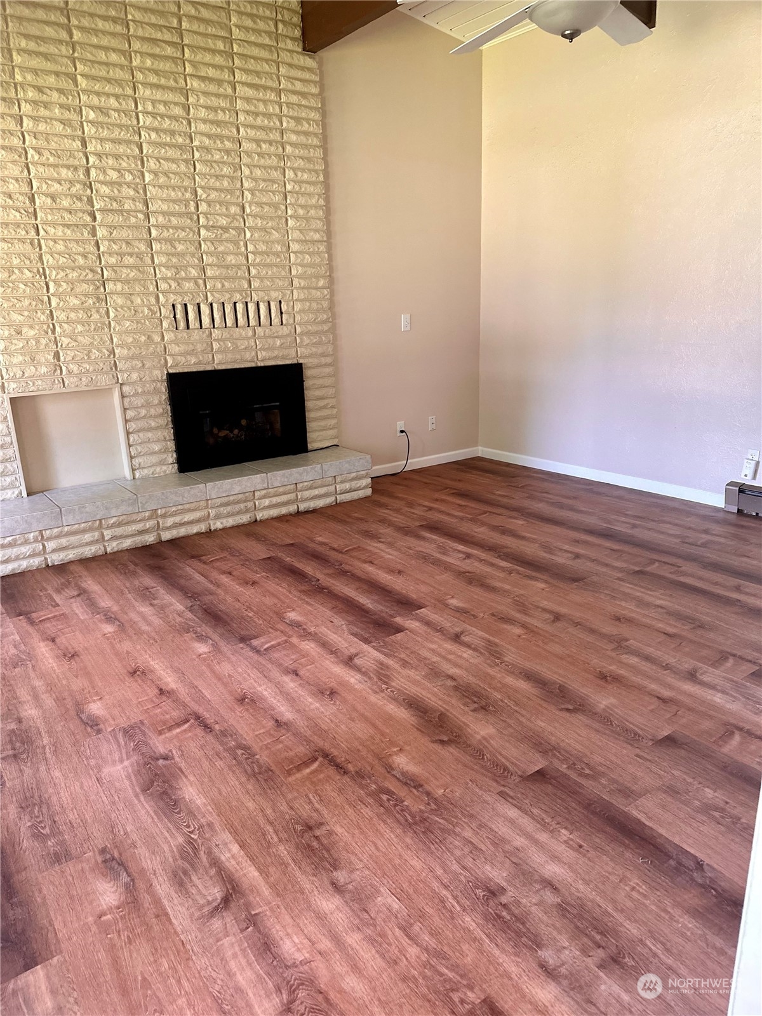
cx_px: 381
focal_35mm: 24
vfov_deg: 71.6
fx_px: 704
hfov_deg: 56.8
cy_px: 508
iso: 250
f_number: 1.78
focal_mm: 6.86
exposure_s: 1/60
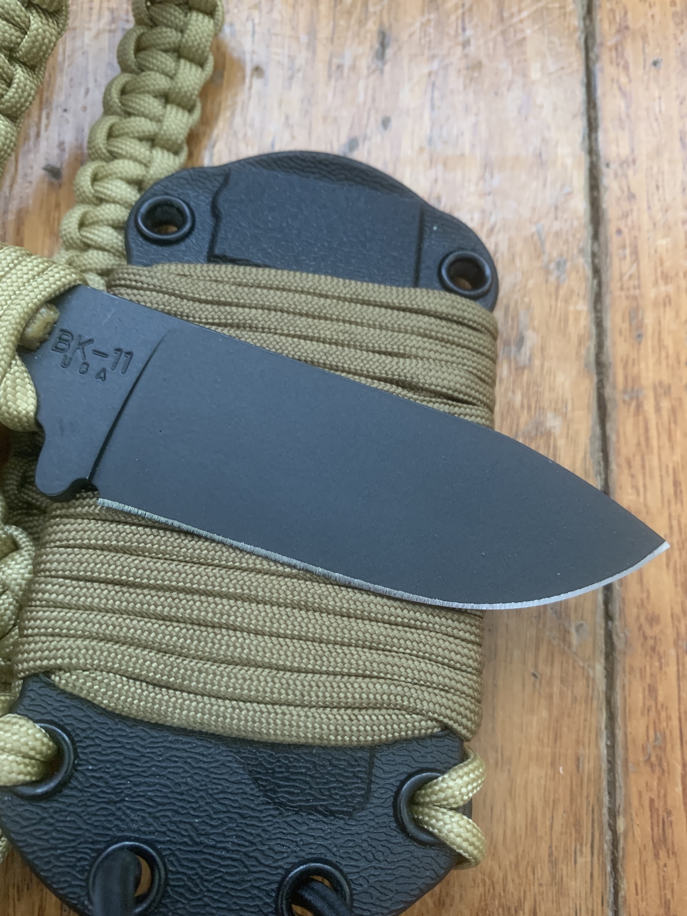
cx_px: 344
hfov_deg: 53.1
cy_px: 458
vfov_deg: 67.3
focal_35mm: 26
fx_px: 688
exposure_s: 1/40
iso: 400
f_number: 1.8
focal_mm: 4.25
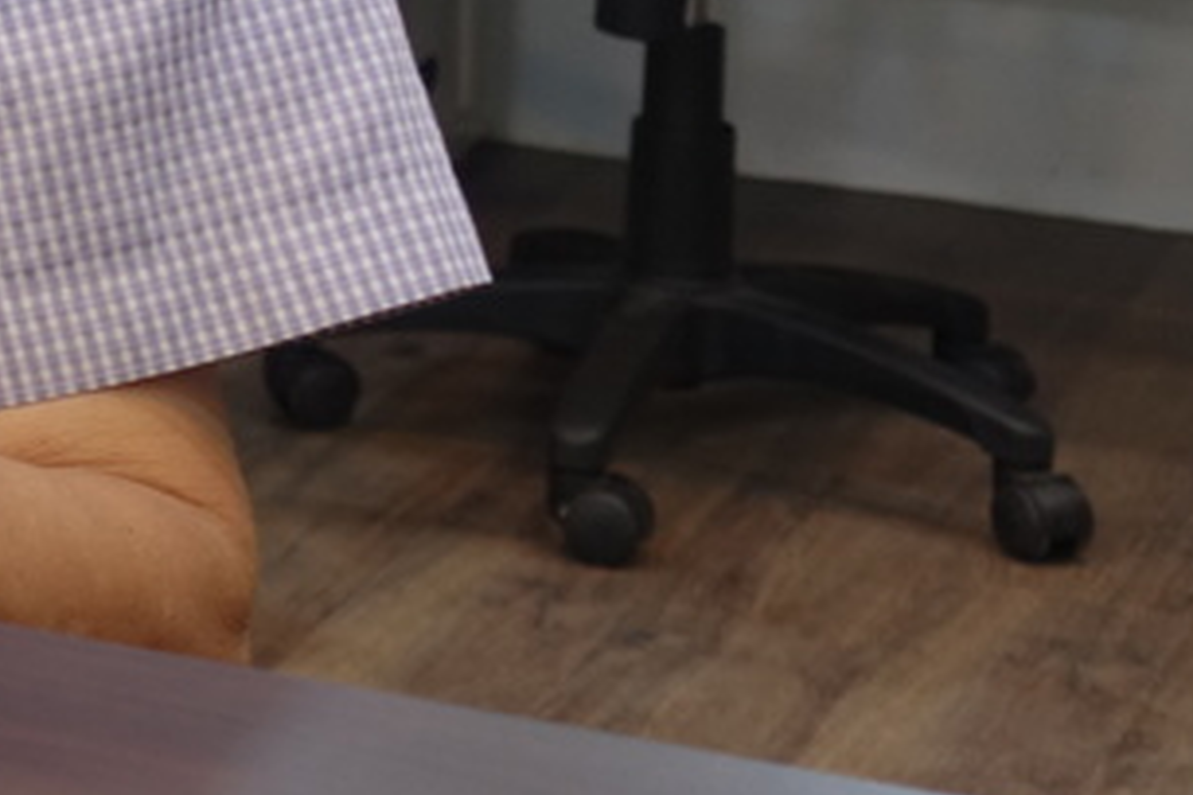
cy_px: -596
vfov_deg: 8.9
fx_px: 4937
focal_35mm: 149
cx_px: -1025
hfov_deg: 12.5
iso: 160
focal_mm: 13.92
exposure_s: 1/40
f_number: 2.8
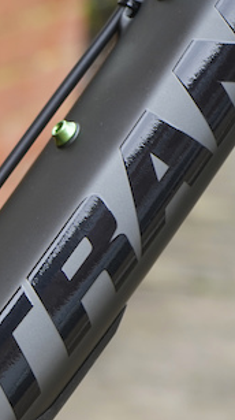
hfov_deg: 5.9
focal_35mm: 196
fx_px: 2178
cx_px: -342
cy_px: 291
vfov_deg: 11.0
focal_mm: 56
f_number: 5
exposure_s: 1/100
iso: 320
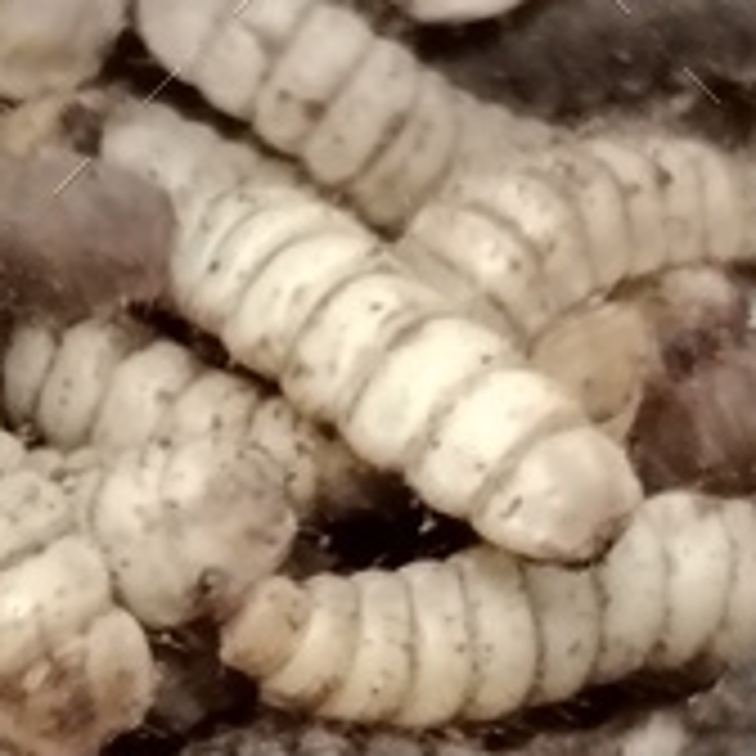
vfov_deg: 8.5
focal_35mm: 203
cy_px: 911
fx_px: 5016
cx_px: -266
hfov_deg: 8.5
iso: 1847
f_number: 1.75
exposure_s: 1/33.3
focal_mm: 5.25
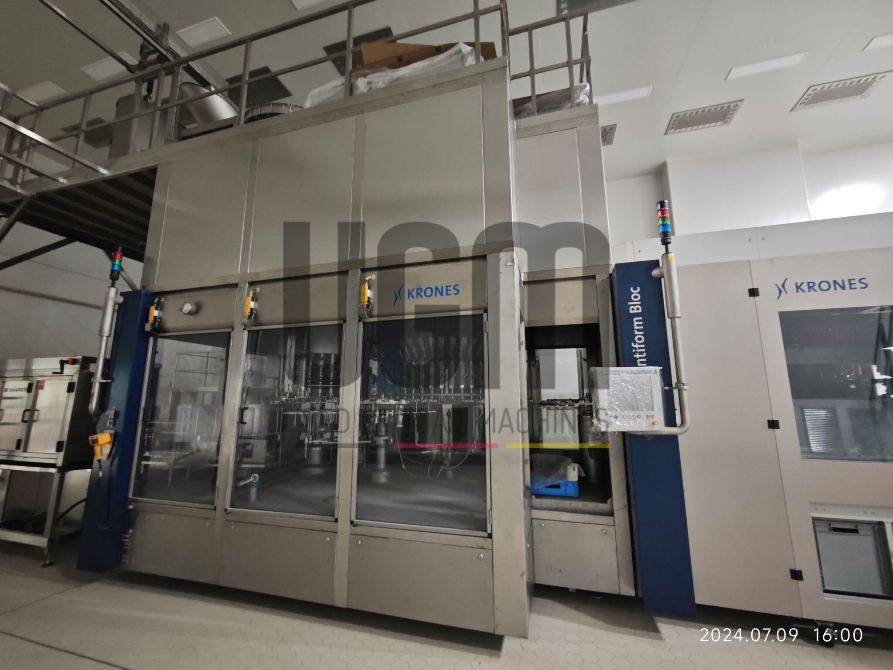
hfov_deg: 102.1
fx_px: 361
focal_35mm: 14
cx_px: 446
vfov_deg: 85.7
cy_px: 335
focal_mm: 2.16
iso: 3200
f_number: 2.2
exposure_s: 1/16.7
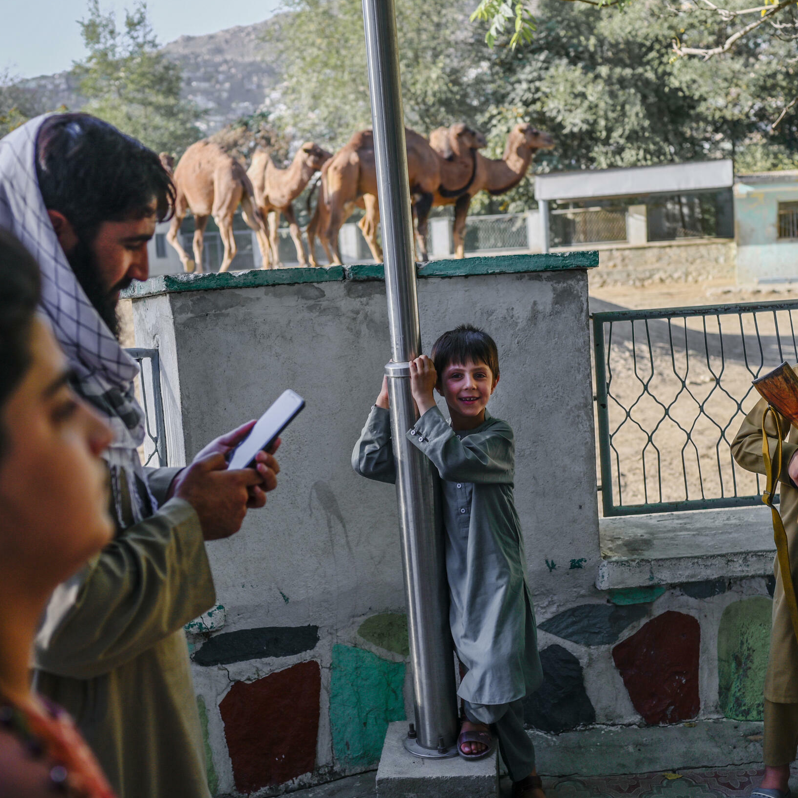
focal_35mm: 45
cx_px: 410
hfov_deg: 37.5
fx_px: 1174
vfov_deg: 37.6
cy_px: 399
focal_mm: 35
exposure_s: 1/400
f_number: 3.2
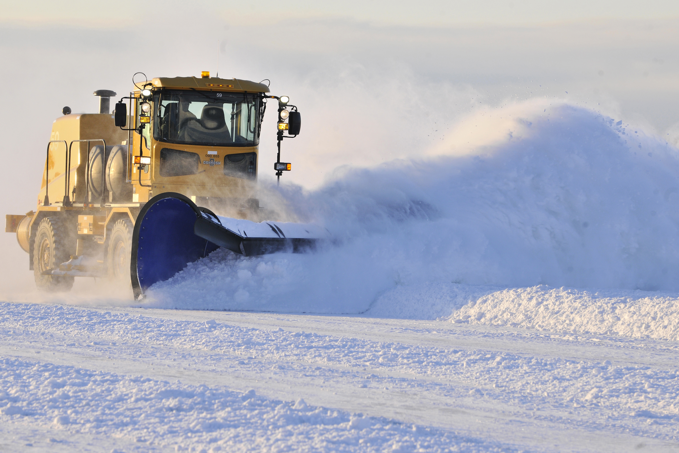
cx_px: 340
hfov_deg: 10.8
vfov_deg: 7.2
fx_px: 3583
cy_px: 226
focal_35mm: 190
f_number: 10
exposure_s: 1/320
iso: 400
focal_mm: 190
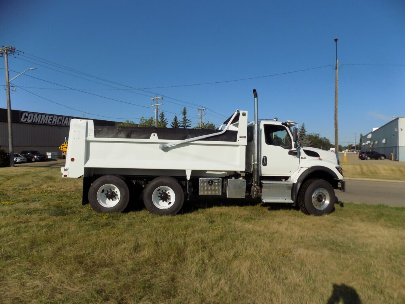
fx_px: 269
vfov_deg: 58.9
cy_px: 152
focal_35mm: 23
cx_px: 202
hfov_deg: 73.9
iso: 80
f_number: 9.9
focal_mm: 4
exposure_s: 1/250
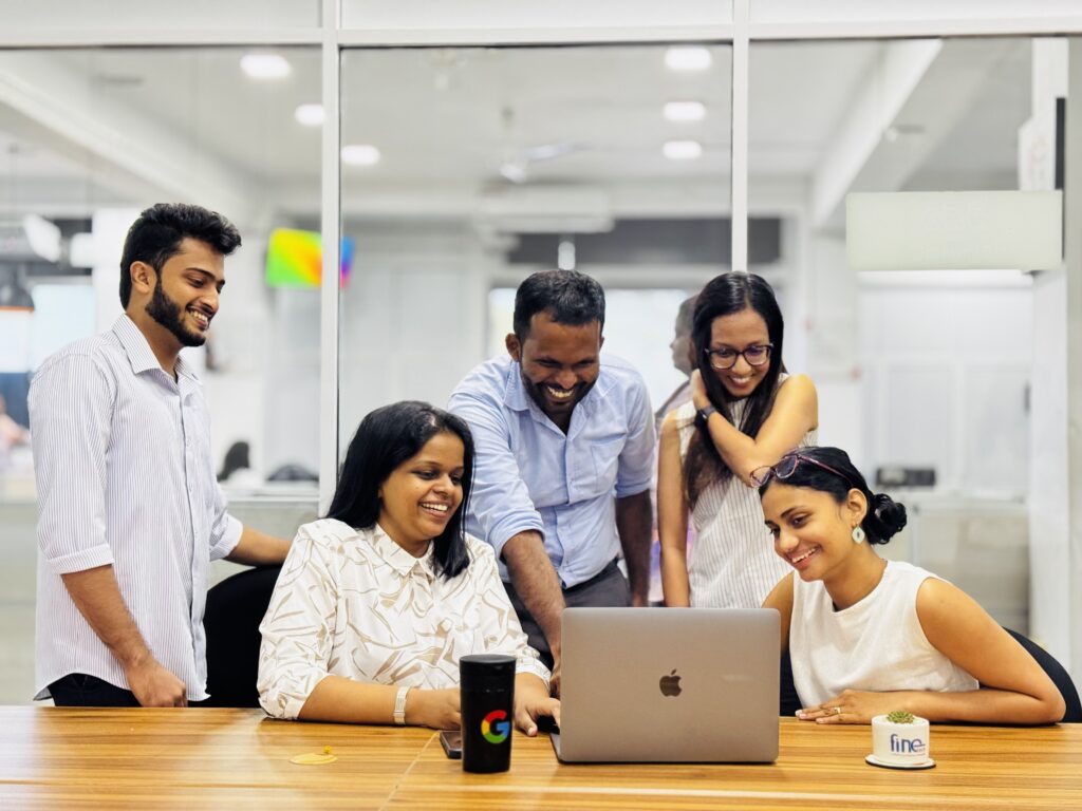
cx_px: 541
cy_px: 406
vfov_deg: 30.3
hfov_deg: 39.7
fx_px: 1500
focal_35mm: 48
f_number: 1.78
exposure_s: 1/40
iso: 400
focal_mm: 6.76
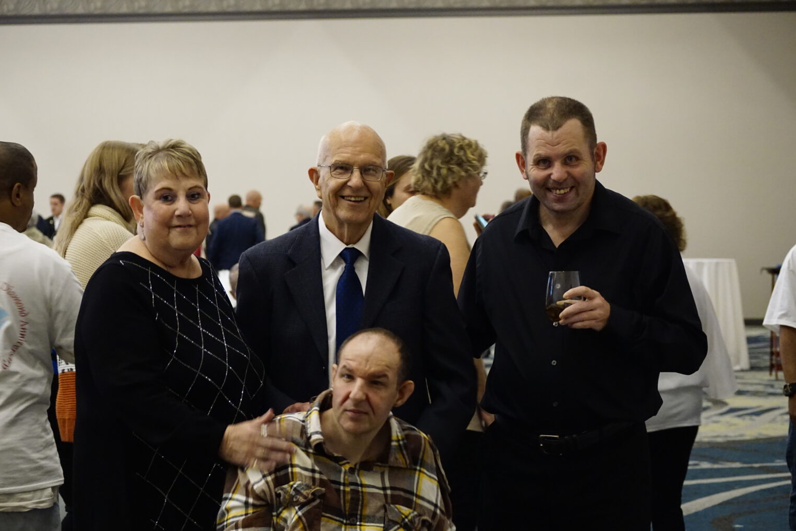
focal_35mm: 84
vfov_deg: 16.4
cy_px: 268
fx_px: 1847
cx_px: 402
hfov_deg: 24.3
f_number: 4.5
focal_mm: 55
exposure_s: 1/20
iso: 3200
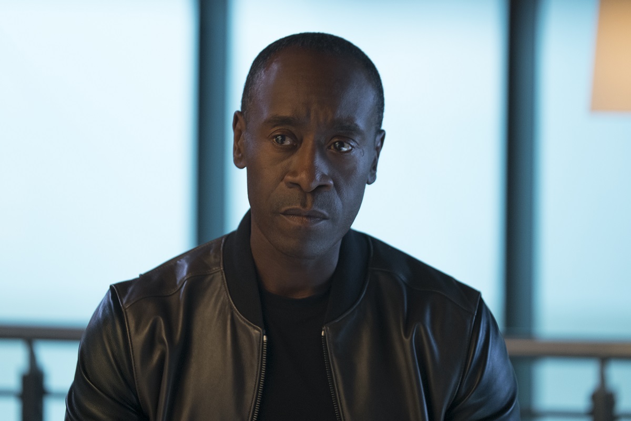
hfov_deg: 9.8
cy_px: 210
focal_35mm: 210
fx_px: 3681
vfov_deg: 6.5
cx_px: 316
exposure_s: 1/40
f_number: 2.8
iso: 800
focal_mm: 140
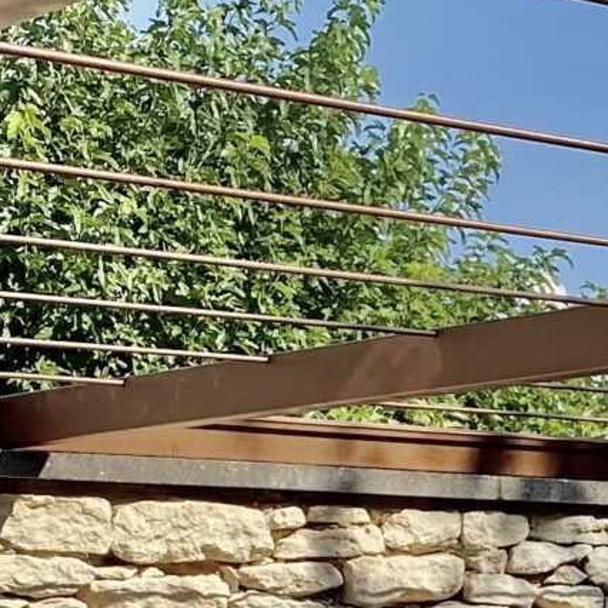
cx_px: 1093
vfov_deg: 12.5
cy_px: 654
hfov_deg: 11.7
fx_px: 2742
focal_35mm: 138
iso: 32
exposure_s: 1/1961
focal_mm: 4.25
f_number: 1.8
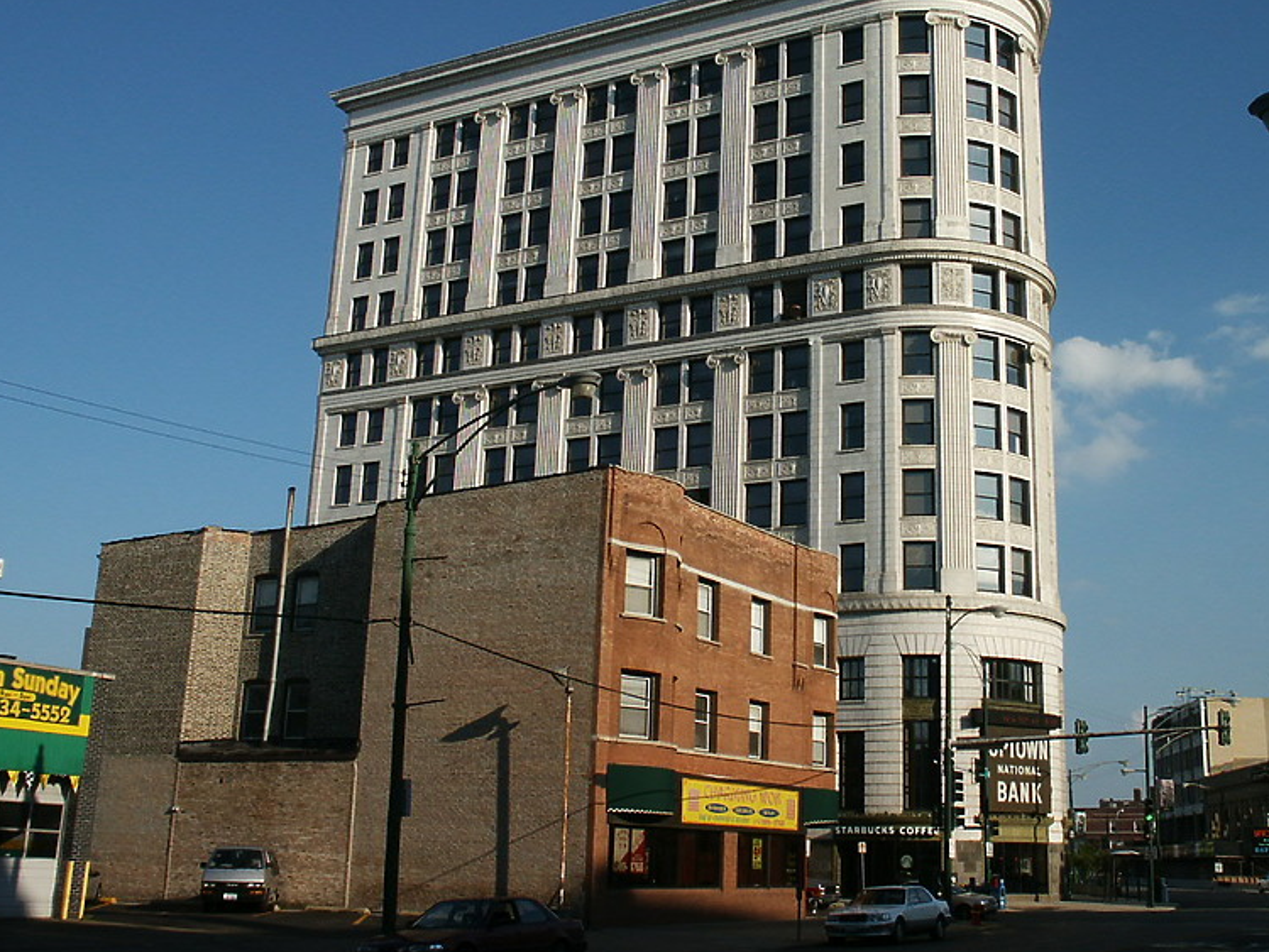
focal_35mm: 42
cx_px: 714
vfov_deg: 34.3
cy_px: 398
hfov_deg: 44.7
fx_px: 1540
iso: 64
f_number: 6.7
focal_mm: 7.18
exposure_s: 1/350
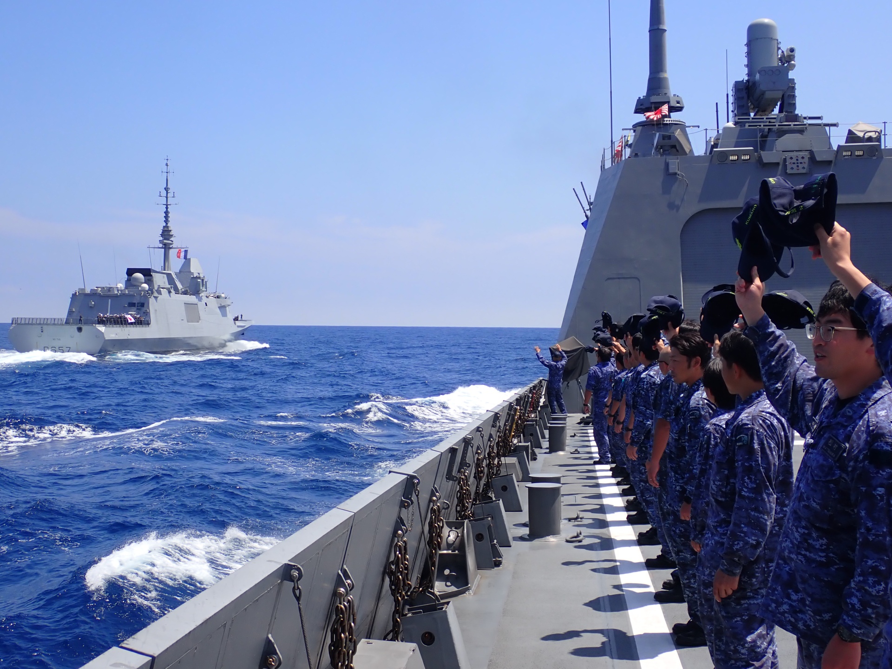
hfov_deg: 42.9
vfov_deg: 32.9
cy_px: 334
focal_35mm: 44
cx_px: 446
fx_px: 1134
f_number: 4
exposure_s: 1/800
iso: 100
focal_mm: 7.84
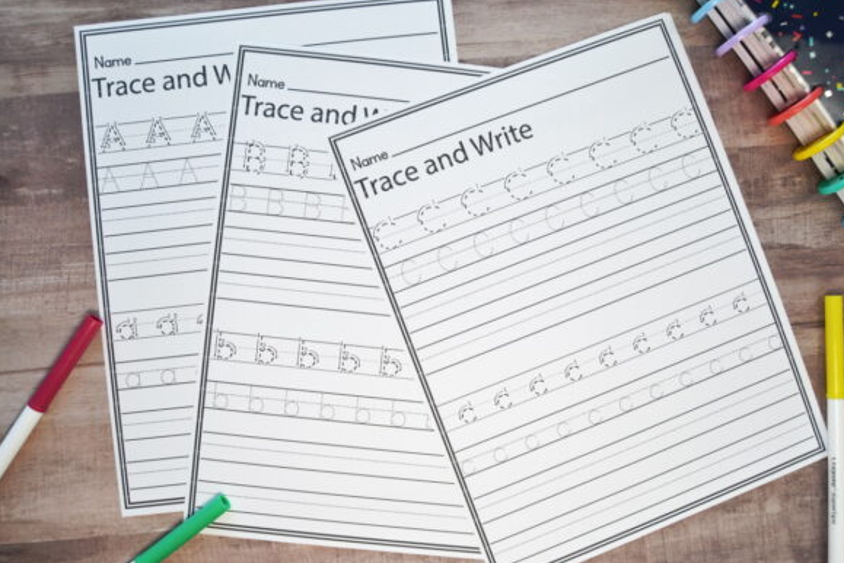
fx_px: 656
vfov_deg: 46.4
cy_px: 286
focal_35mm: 28
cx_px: 411
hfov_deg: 65.5
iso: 160
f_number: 5.6
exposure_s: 1/60
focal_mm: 18
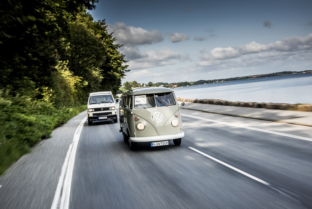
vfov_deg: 27.5
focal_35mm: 49
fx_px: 425
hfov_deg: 40.3
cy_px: 101
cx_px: 163
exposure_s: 1/20
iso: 100
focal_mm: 46
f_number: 22
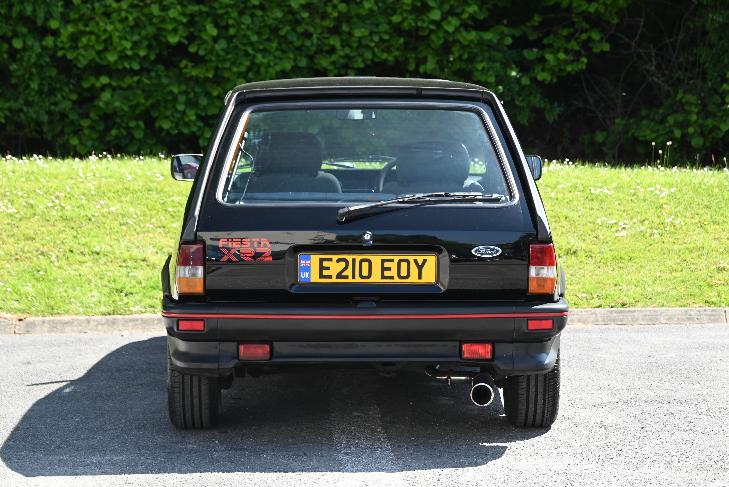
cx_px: 364
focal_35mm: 105
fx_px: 2127
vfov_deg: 13.1
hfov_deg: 19.4
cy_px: 244
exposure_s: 1/80
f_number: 8
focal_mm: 105
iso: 200
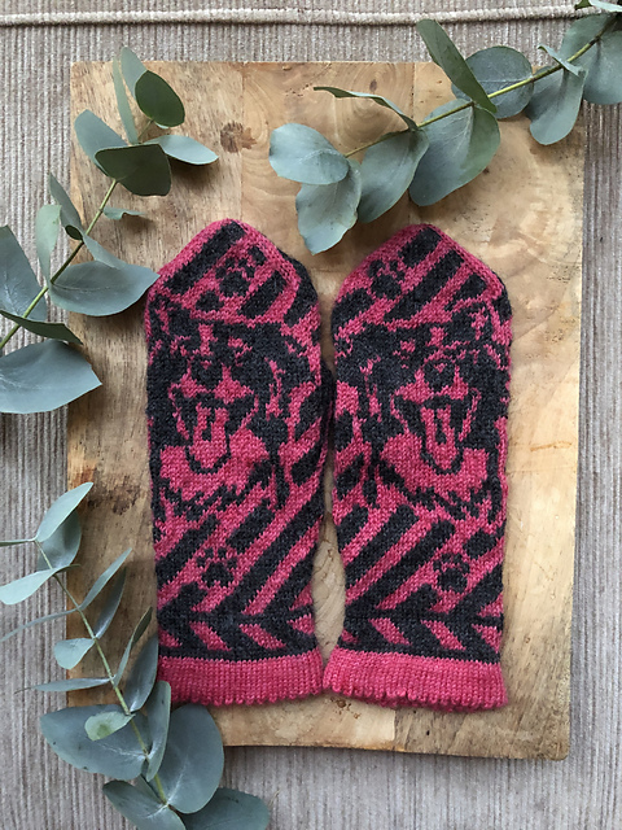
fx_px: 671
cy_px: 415
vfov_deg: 63.4
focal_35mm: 28
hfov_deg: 49.7
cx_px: 311
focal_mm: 4
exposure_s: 1/4
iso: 100
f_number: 1.8
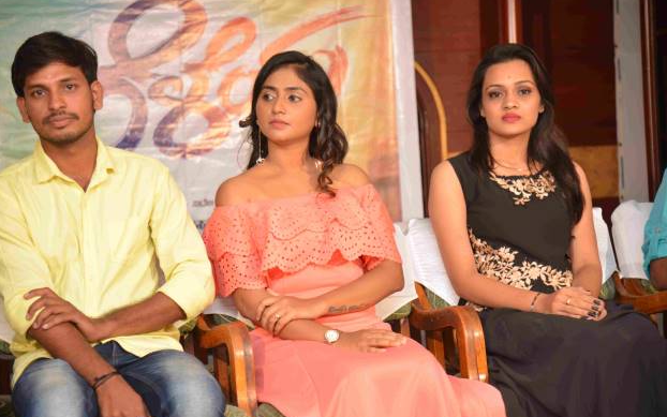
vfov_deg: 14.1
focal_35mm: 93
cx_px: 317
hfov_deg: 22.3
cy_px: 223
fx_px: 1691
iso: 640
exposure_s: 1/125
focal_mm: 86
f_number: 4
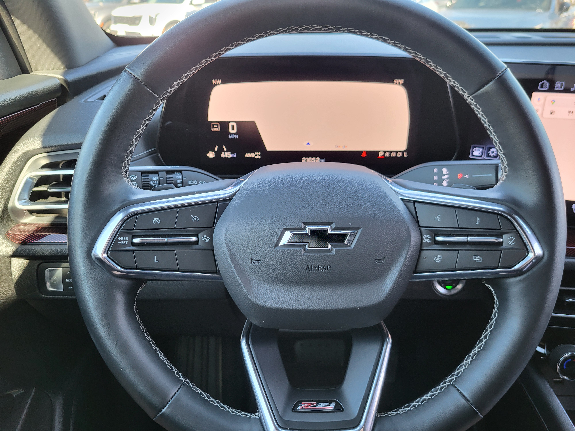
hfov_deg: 67.3
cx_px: 288
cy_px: 216
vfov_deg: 53.1
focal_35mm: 26
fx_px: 432
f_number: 1.8
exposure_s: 1/120
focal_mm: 5.4
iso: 125
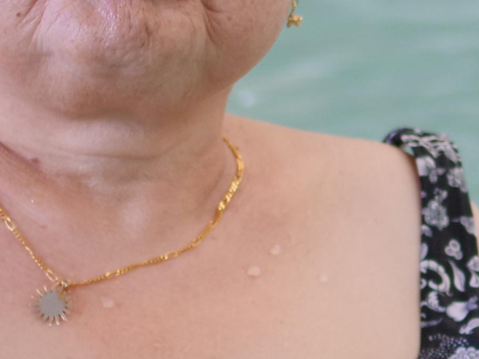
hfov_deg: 4.2
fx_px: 6546
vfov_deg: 3.1
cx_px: 507
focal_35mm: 473
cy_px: 53
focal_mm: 43
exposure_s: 1/320
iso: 200
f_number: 1.7
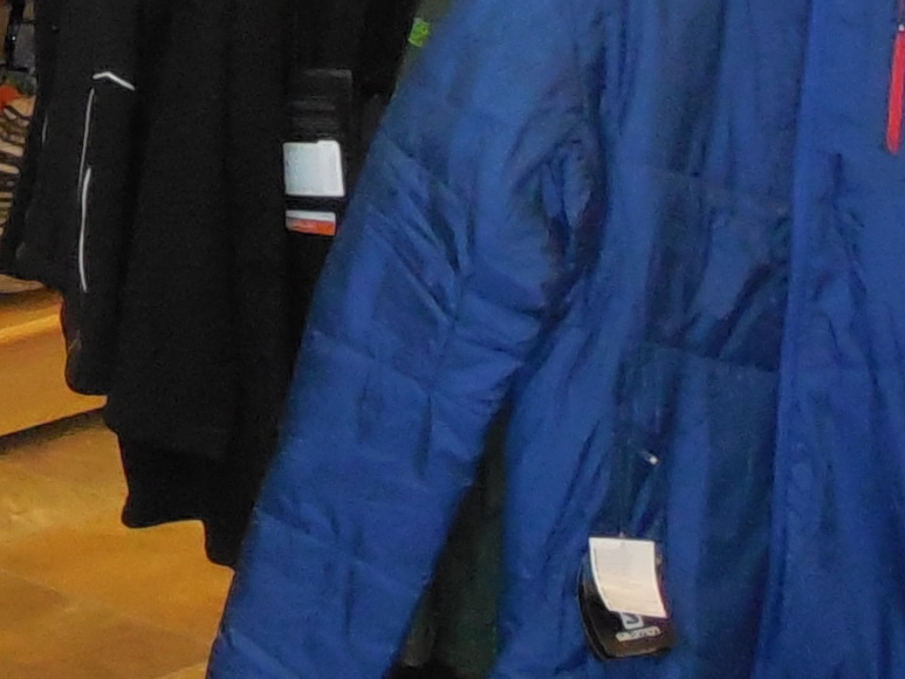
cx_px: -732
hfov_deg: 8.9
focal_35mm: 212
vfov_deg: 6.7
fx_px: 5543
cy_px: -869
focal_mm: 7.1
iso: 560
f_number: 3.6
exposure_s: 1/30
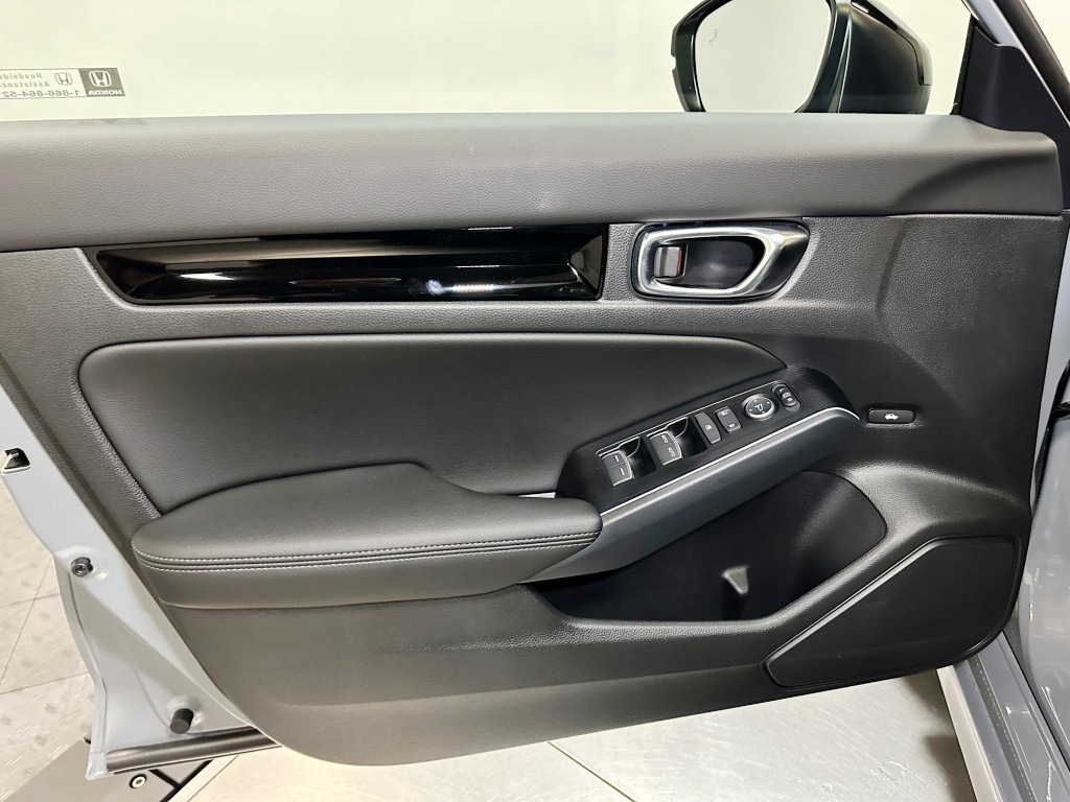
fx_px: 742
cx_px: 535
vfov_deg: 56.8
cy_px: 401
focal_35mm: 24
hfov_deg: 71.6
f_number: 1.78
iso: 800
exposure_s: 1/40
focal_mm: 6.86
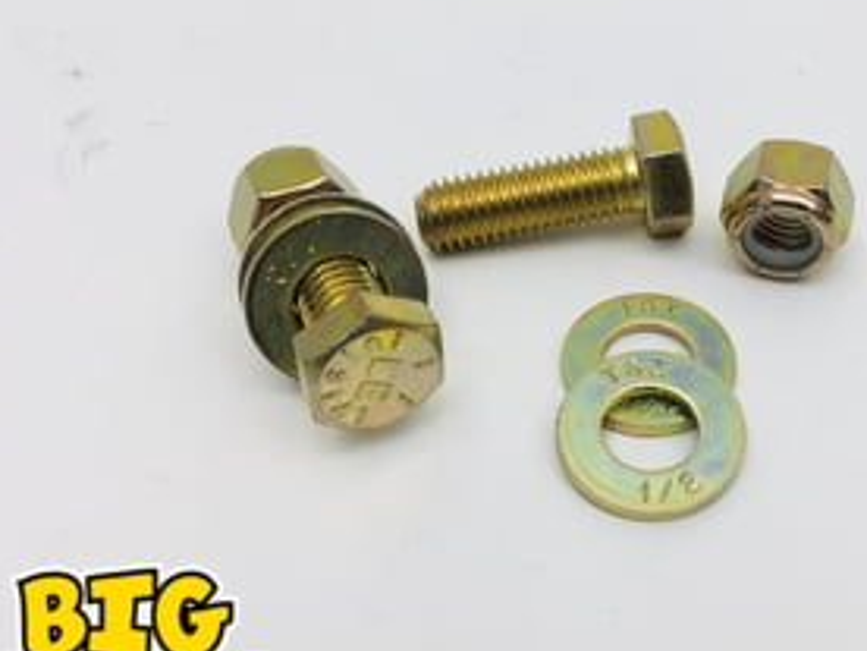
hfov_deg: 44.0
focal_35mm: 42
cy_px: 270
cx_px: 597
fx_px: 1052
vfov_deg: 34.3
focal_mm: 4.15
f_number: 2.2
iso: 25
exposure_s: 1/150
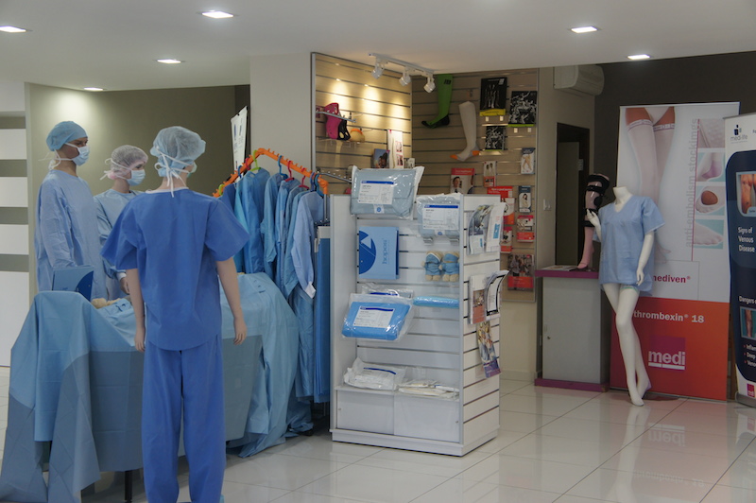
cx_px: 378
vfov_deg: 28.0
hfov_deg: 41.1
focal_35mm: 48
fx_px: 1007
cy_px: 252
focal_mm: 32
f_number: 4.5
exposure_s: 1/50
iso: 500
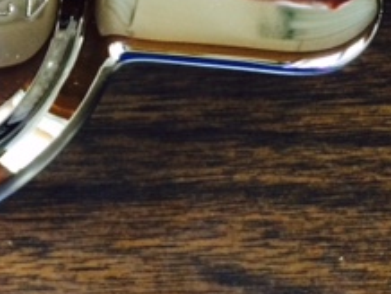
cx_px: -115
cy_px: -63
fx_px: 961
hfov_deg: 20.9
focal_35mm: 85
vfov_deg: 16.6
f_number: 2.2
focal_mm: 4.15
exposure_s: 1/30
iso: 160
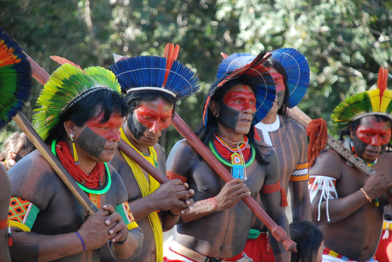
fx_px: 2208
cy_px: 131
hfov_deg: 10.1
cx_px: 196
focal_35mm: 202
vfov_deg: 6.8
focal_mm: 135
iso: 1250
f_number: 5.6
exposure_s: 1/320
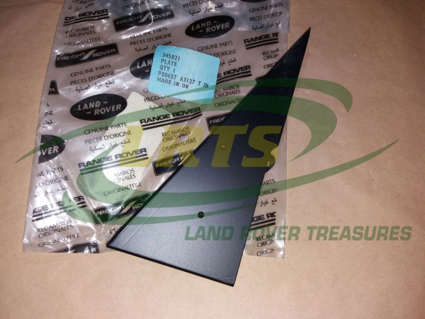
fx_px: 344
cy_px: 160
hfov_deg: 63.4
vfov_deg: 49.7
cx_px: 212
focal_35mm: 28
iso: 64
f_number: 1.9
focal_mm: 3.7
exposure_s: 1/98
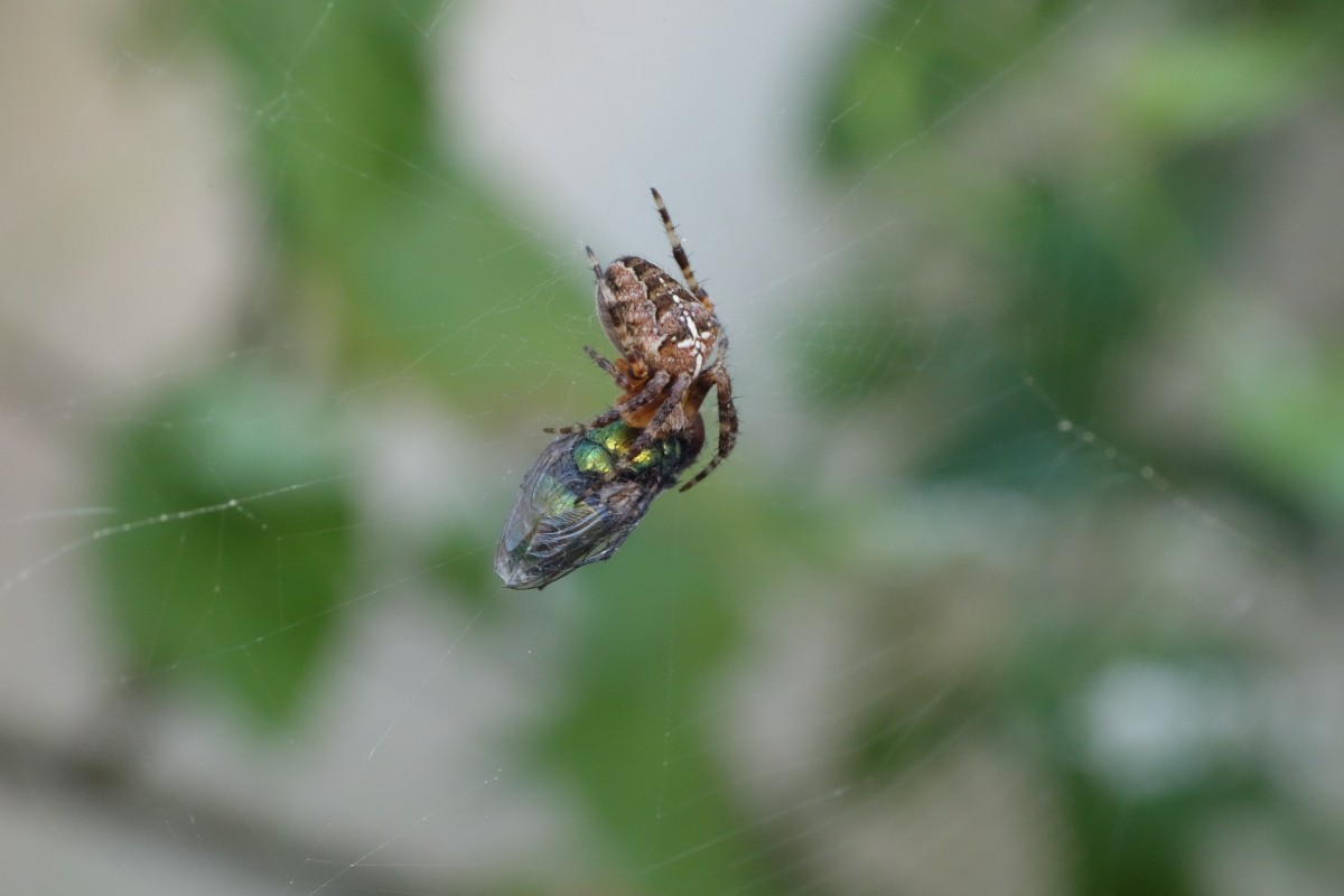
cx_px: 672
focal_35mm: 100
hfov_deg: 20.4
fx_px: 3733
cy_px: 448
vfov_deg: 13.7
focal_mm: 37.1
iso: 1600
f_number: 11
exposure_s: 1/125
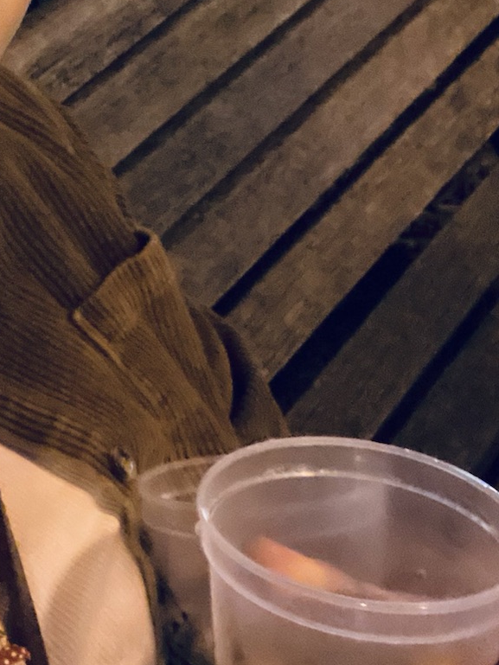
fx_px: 1499
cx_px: -125
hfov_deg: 17.8
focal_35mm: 78
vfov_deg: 24.3
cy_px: 56
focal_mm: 2.71
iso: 1000
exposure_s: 1/15
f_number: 2.2
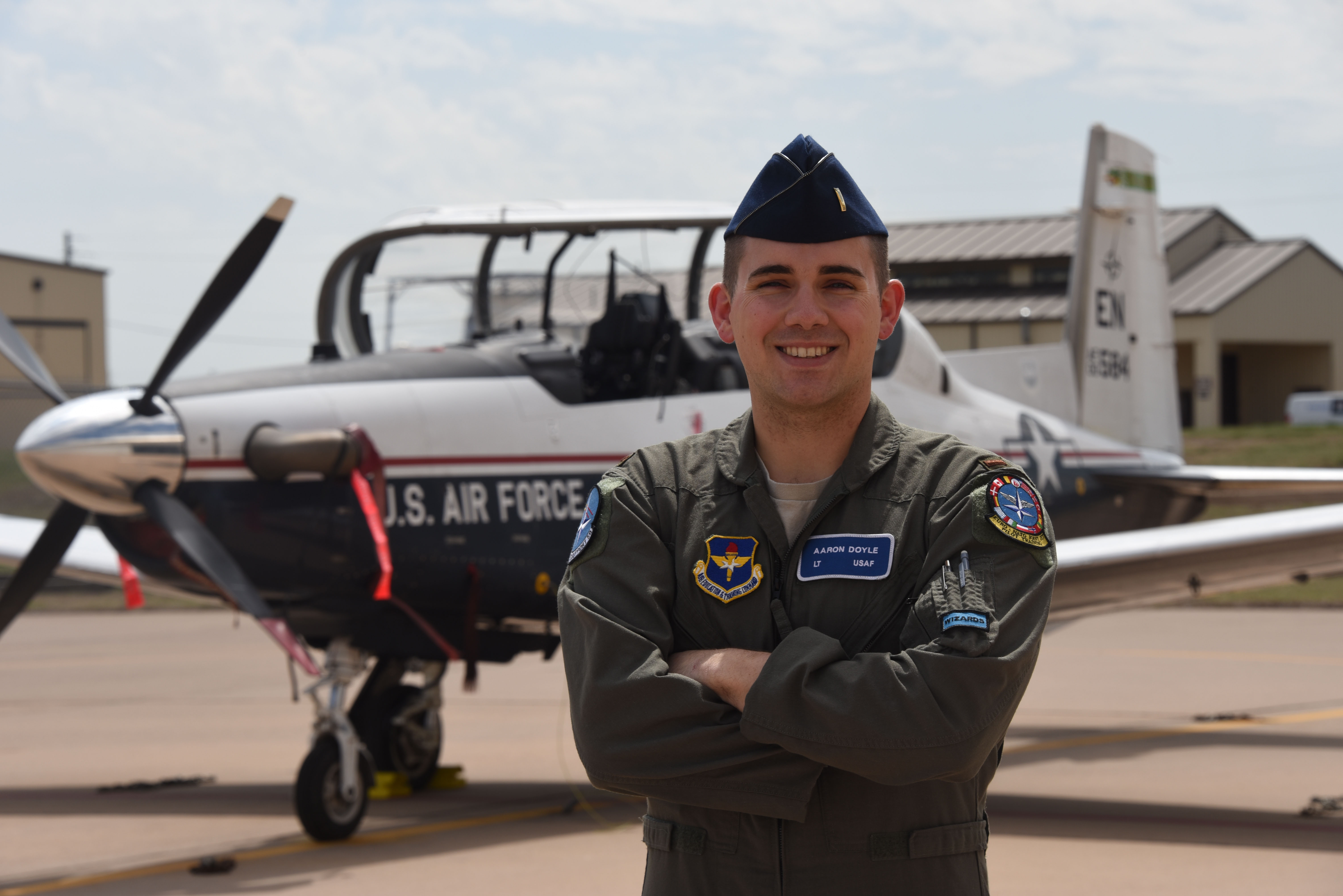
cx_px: 672
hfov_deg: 16.4
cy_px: 448
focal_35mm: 125
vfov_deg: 11.0
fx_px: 4665
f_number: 11
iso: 100
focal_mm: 125
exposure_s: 1/200
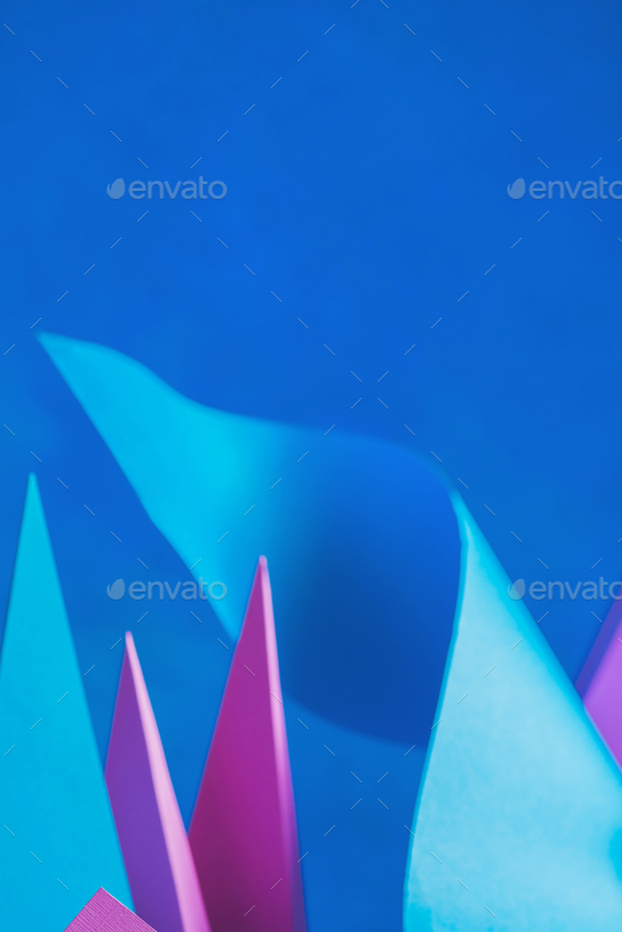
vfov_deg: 15.4
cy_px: 579
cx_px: 363
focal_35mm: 133
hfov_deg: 10.3
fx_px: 3443
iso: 160
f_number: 5
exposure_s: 1/160
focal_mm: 105
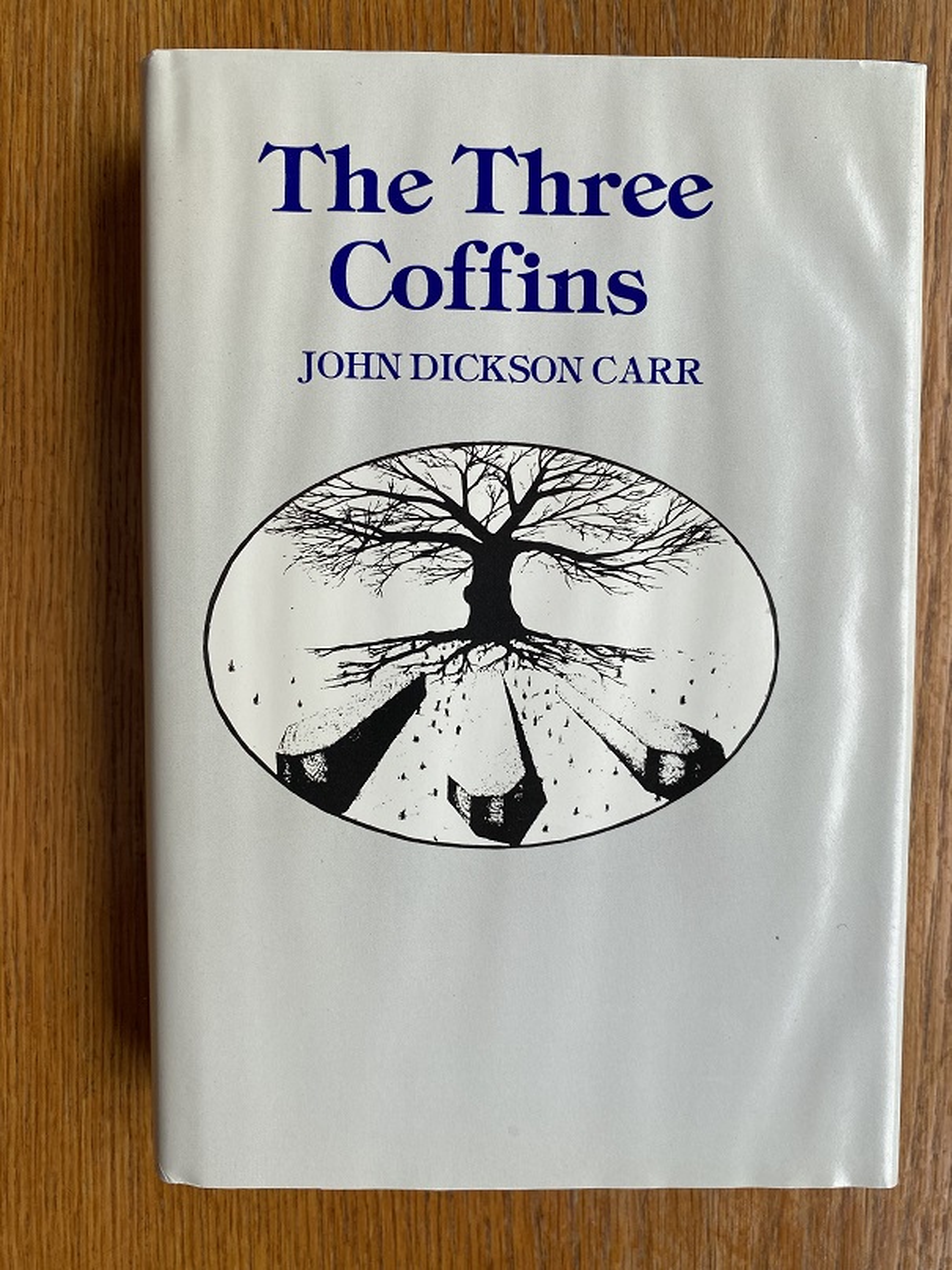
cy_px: 635
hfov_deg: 53.1
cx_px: 476
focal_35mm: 26
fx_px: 954
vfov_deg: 67.3
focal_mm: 4.25
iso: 32
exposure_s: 1/772
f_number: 1.8
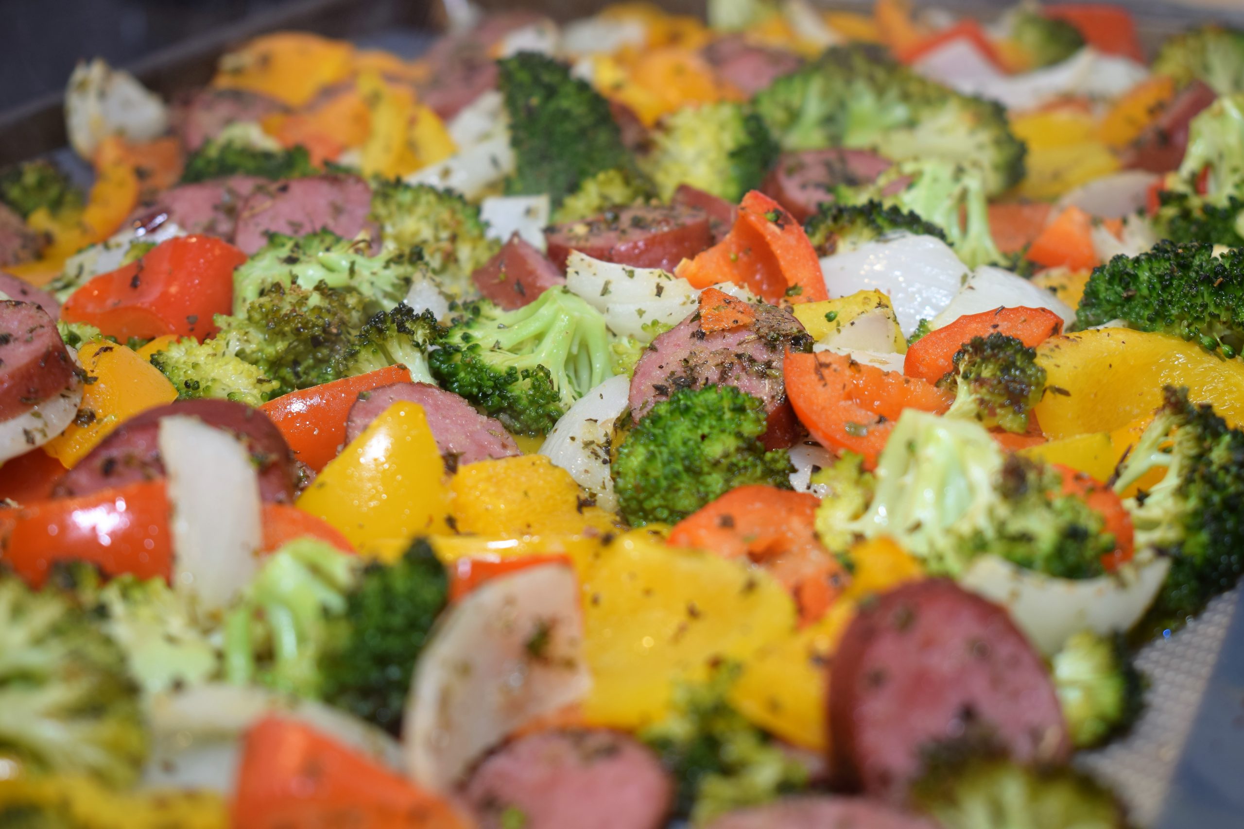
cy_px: 414
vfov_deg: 20.2
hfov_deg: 29.9
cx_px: 622
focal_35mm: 68
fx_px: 2332
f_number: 5.6
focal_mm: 45
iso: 100
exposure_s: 1/20
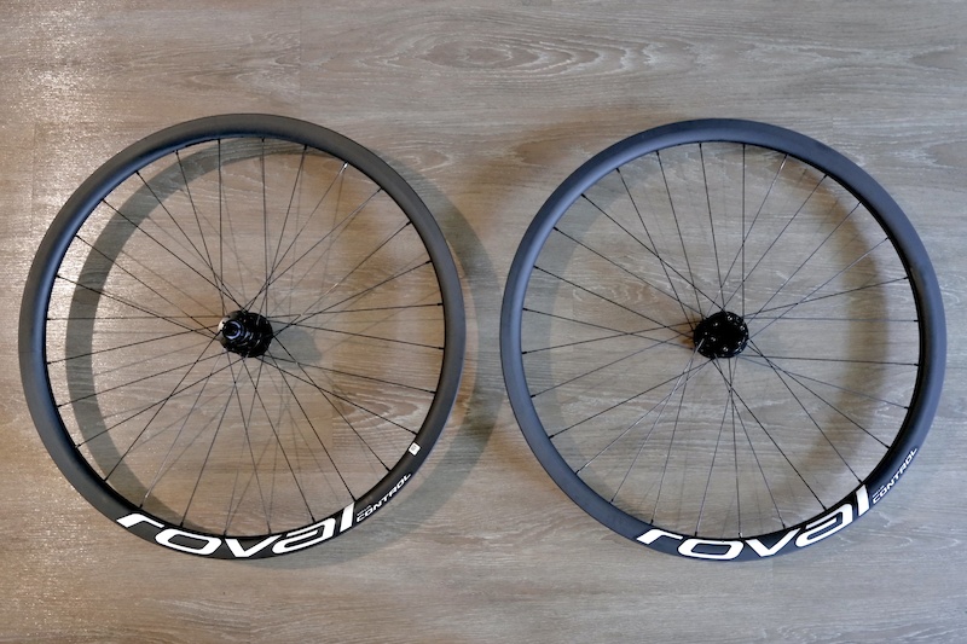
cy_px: 322
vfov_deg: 38.9
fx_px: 913
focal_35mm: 34
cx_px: 484
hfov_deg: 55.8
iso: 3200
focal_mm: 23
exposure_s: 1/25
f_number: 4.5
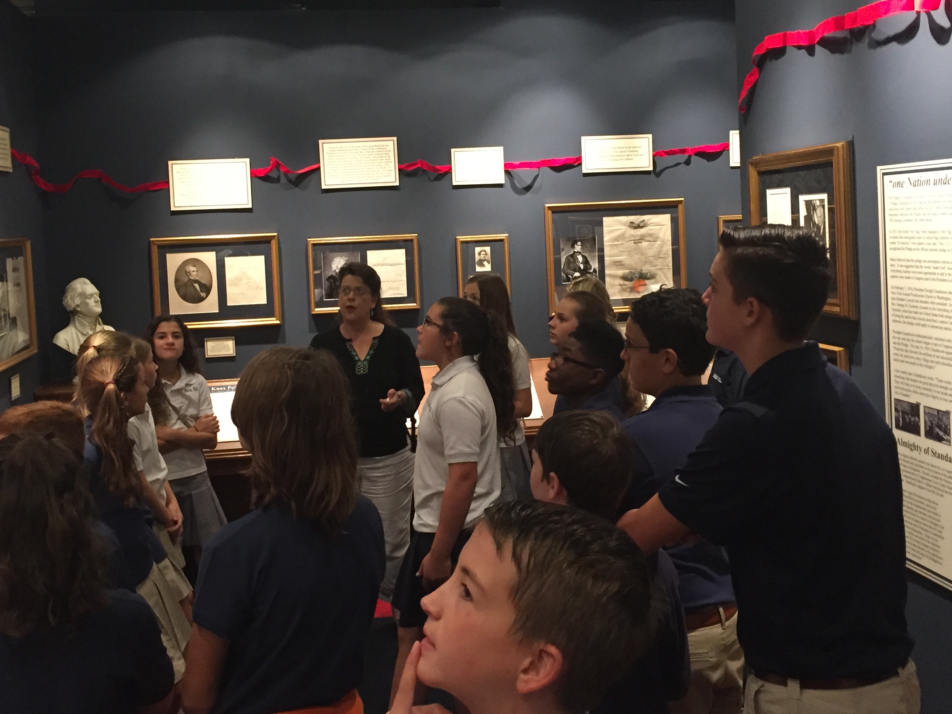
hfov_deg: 45.7
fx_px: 1128
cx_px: 447
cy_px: 283
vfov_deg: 35.0
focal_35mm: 41
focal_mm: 4.15
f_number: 2.2
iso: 250
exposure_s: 1/24
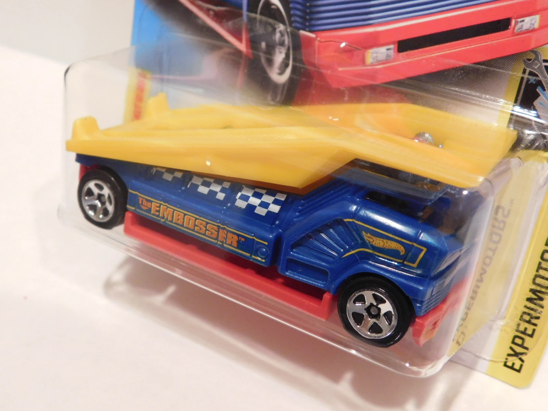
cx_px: 274
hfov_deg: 46.8
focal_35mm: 40
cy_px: 206
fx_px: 633
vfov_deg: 36.0
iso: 400
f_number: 3.6
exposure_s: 1/10
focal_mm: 7.1
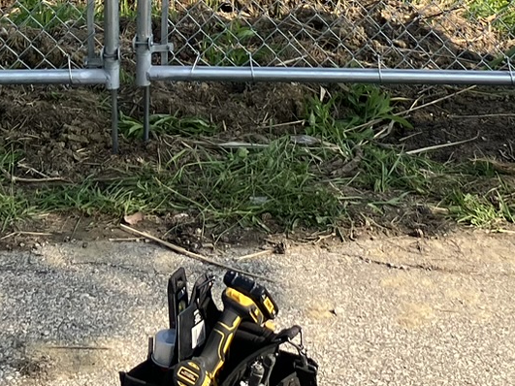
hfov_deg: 18.2
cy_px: -234
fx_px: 1606
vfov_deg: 12.8
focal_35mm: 108
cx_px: 181
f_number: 1.8
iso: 32
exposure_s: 1/1245
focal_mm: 3.99
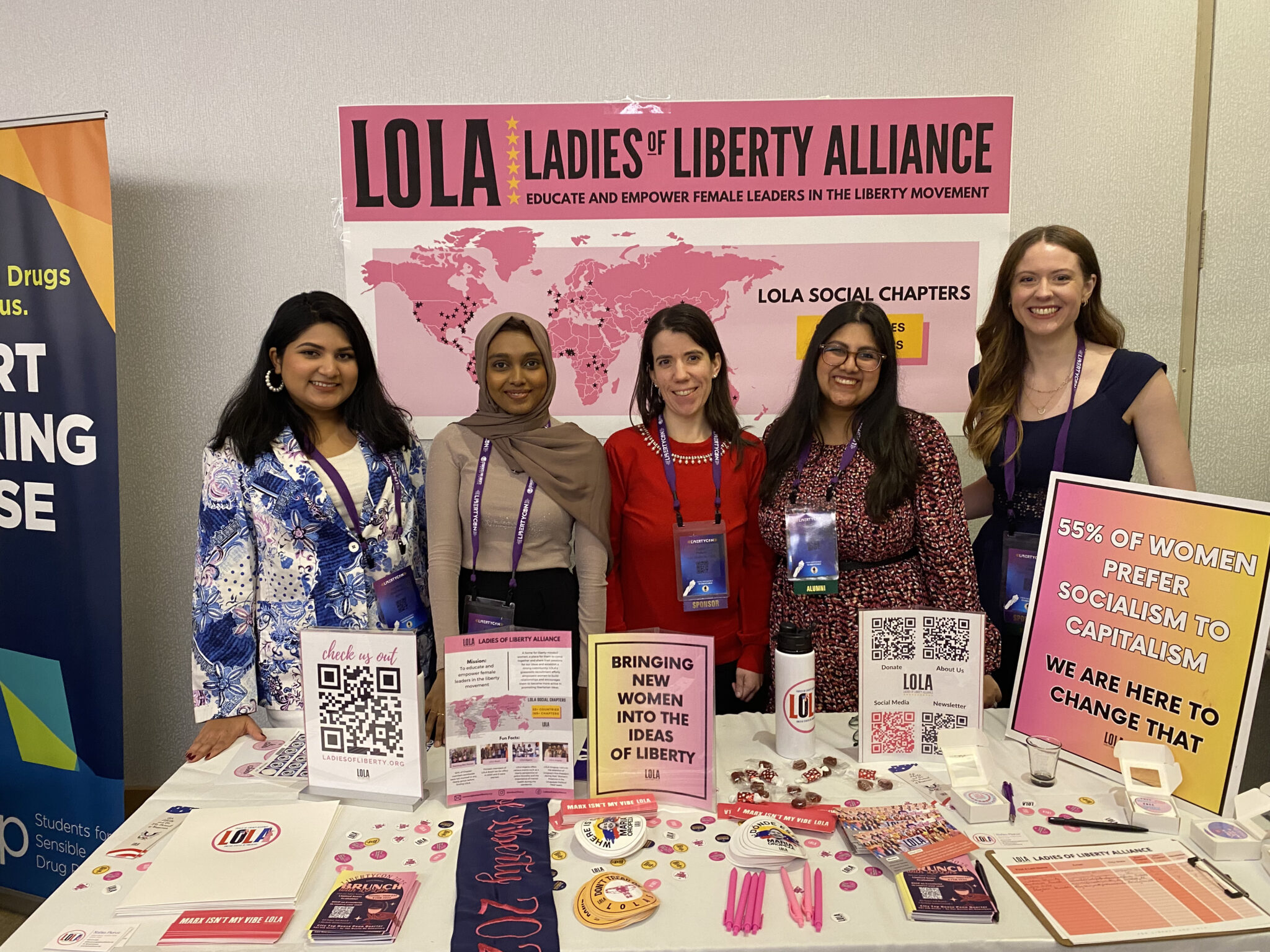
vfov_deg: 53.1
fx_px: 954
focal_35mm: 26
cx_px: 635
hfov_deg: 67.3
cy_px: 476
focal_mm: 4.25
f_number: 1.8
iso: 250
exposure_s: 1/57
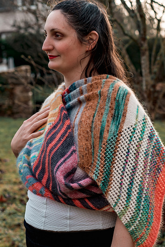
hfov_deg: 16.7
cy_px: 124
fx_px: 563
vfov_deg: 24.7
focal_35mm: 82
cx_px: 82
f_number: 4
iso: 125
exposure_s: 1/320
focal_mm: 55
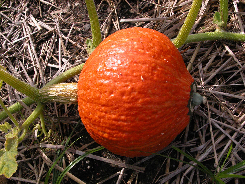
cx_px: 122
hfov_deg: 36.2
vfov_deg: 27.5
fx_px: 375
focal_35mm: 53
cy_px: 92
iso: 200
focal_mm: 13.7
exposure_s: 1/416
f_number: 6.9
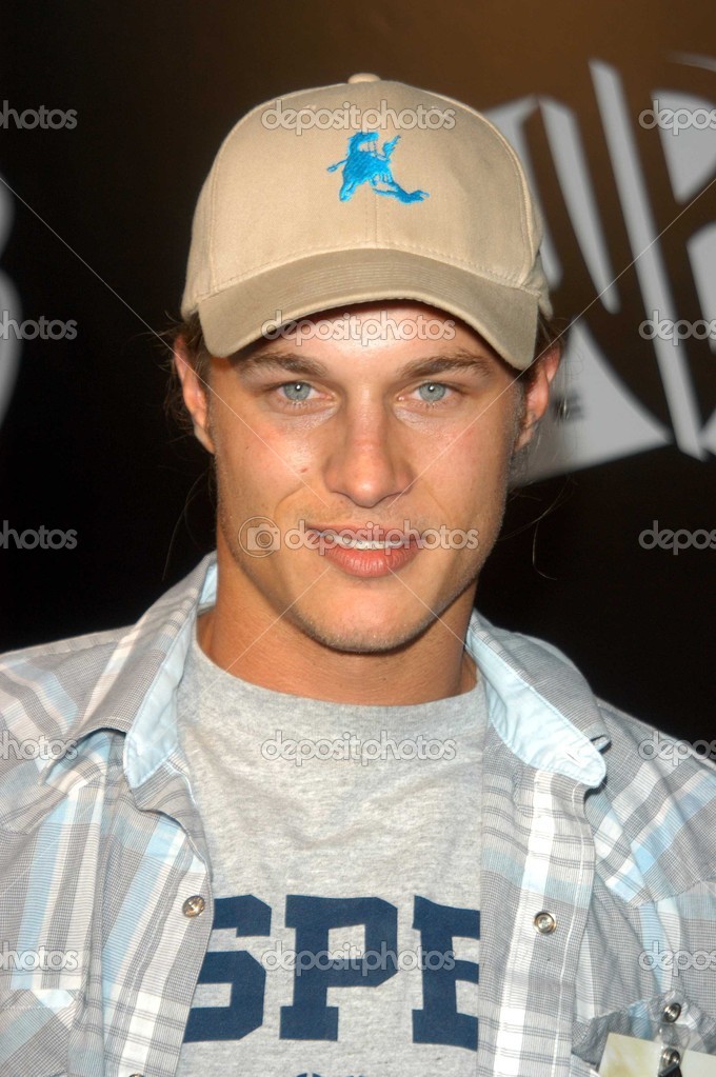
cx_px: 358
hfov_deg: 11.4
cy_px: 538
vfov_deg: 17.1
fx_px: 3587
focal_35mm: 120
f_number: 6.3
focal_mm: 80
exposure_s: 1/180
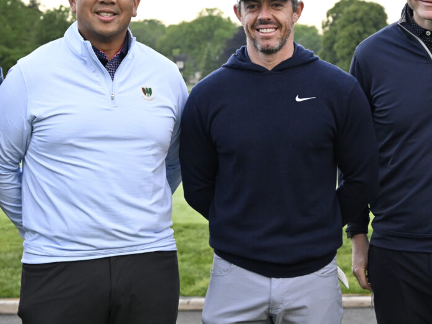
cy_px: 160
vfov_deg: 13.5
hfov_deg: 17.9
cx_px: 257
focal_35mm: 110
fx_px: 1373
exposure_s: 1/640
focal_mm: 52
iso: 3200
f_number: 5.6
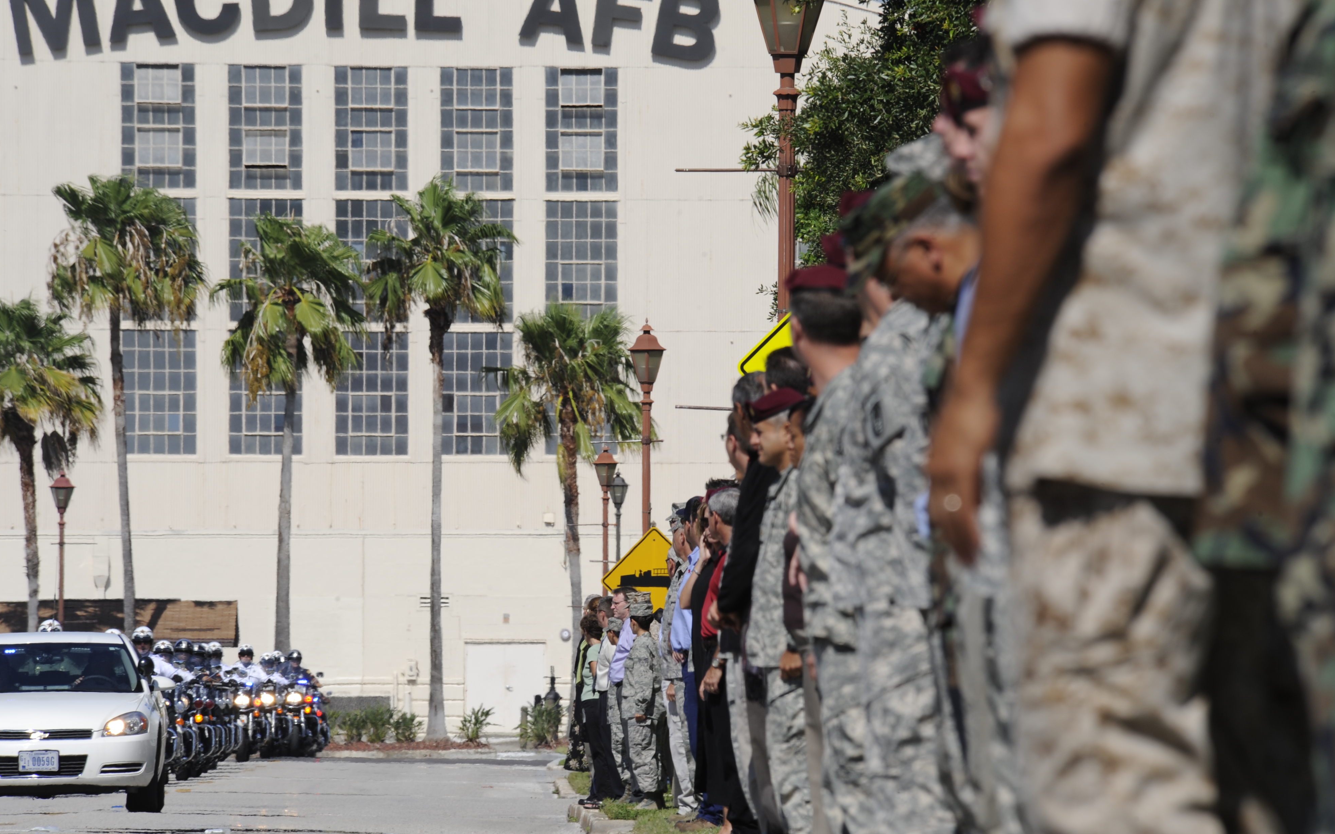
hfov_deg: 4.8
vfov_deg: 3.0
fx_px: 15973
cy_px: 408
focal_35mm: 439
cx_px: 640
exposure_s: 1/200
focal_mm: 400
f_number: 16
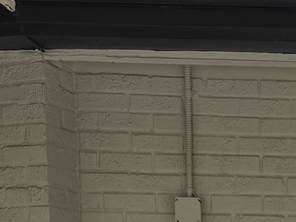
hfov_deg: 17.9
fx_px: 889
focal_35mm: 104
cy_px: 461
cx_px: 364
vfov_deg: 12.4
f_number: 1.7
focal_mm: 6.3
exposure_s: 1/180
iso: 16
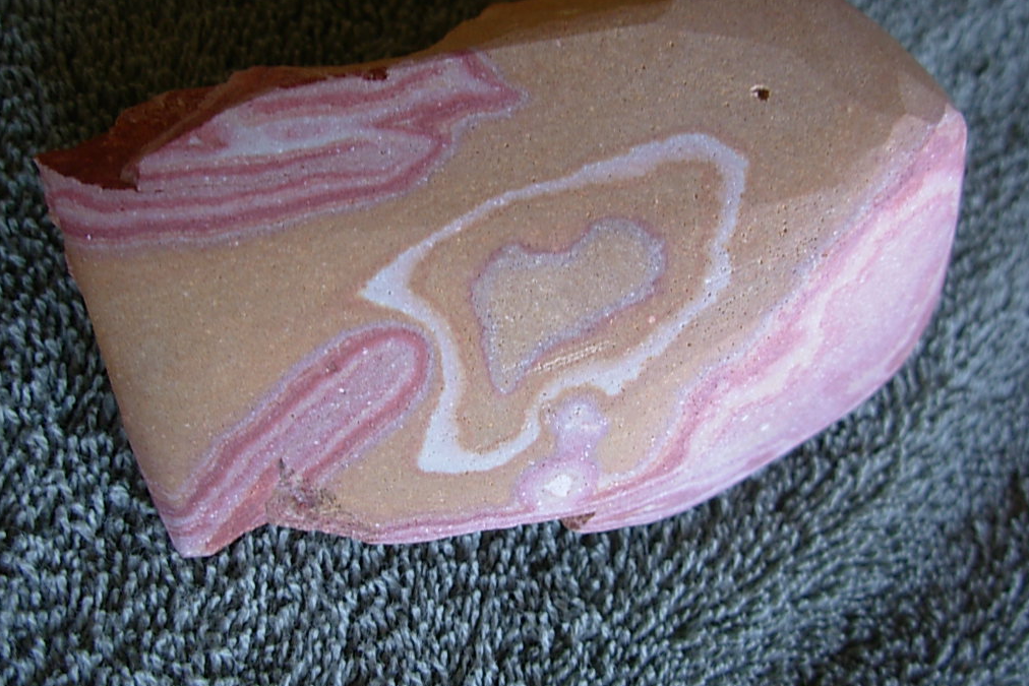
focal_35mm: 40
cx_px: 516
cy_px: 311
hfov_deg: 48.5
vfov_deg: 33.4
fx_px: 1143
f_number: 2.9
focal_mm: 6.3
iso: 50
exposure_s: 1/30.2
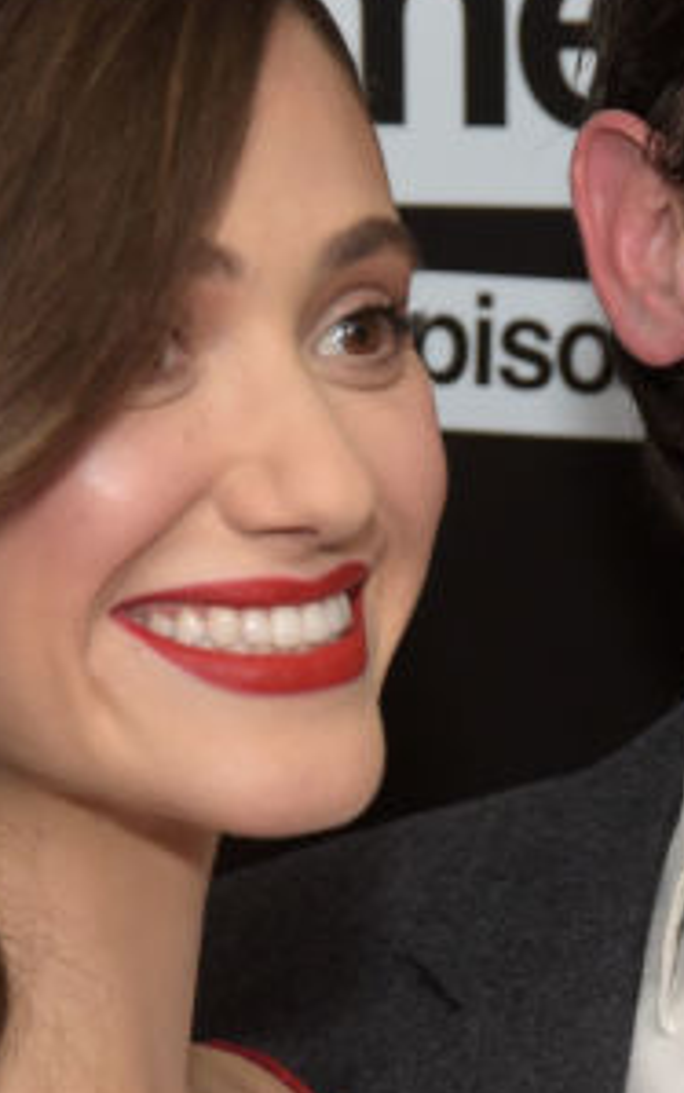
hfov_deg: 3.6
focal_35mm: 367
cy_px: 404
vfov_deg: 5.7
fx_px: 10941
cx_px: 534
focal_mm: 105
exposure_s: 1/200
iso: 800
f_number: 6.3
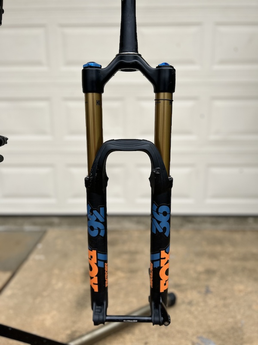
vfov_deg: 67.3
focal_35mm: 26
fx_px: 258
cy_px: 172
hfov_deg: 53.1
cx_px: 129
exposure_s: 1/1395
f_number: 1.5
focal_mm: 5.7
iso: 50
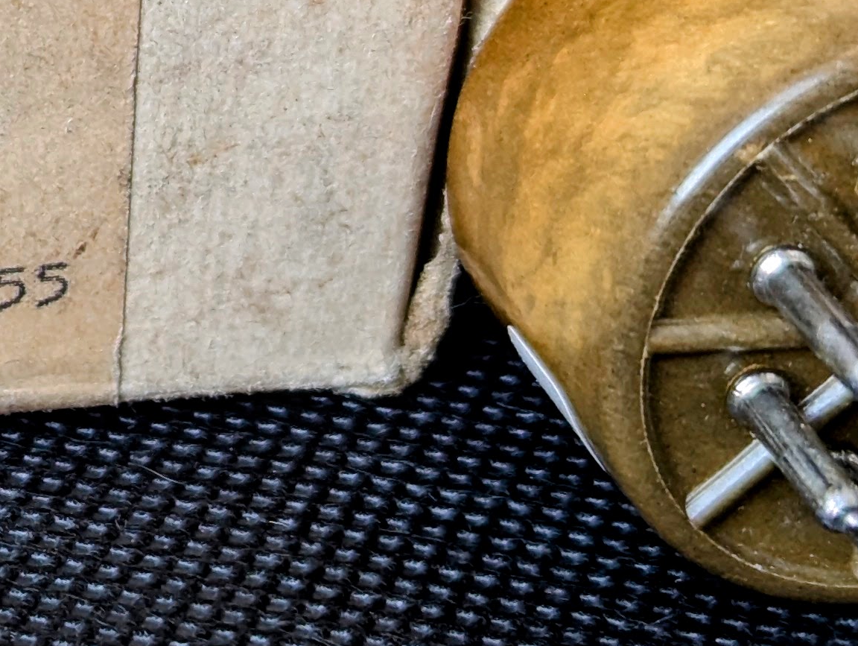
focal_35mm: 170
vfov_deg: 8.7
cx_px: -209
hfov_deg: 11.4
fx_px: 4219
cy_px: 33
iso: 64
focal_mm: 6.81
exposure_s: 1/89.9
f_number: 1.85
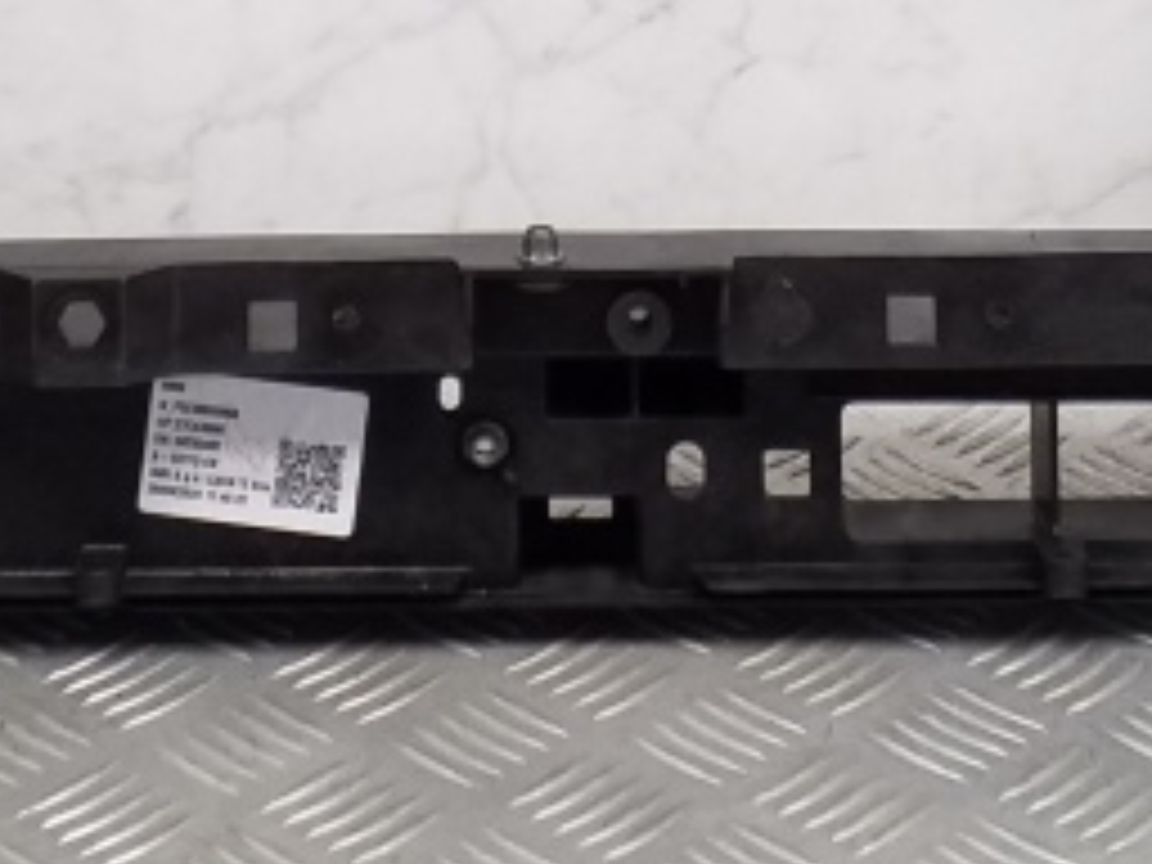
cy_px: -468
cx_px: 513
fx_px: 3594
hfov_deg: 18.2
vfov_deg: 12.9
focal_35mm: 108
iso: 100
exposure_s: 1/50
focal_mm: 3.6
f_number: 1.9
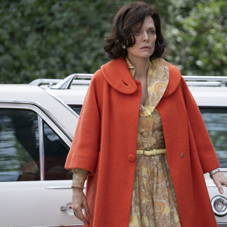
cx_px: 157
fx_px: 1632
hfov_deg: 8.0
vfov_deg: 8.0
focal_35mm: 220
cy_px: 114
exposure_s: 1/400
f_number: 4
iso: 200
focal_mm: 172
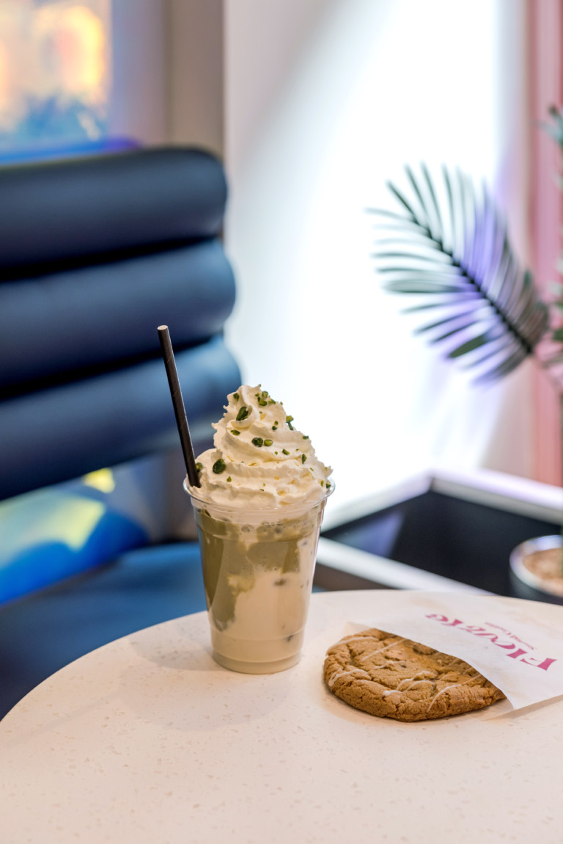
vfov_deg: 28.8
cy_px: 422
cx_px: 282
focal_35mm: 70
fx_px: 1640
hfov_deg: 19.5
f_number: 4.5
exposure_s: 1/80
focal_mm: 70
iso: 250
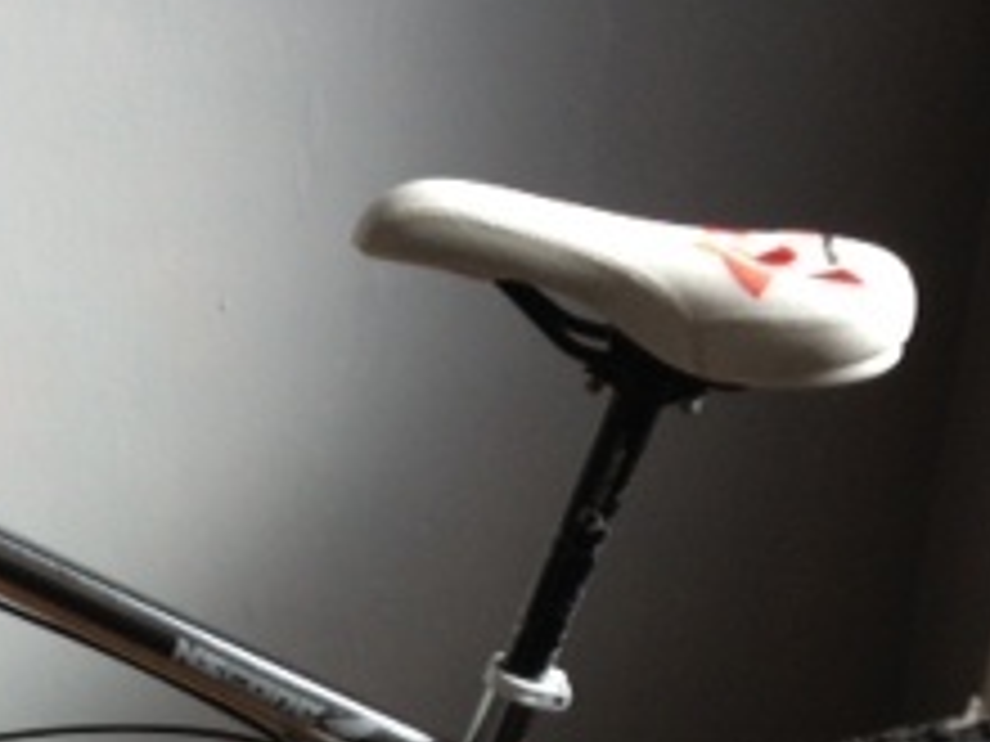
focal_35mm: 102
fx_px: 2917
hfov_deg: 19.0
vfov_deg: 14.1
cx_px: 153
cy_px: 845
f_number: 2.4
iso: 64
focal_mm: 4.28
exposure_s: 1/60
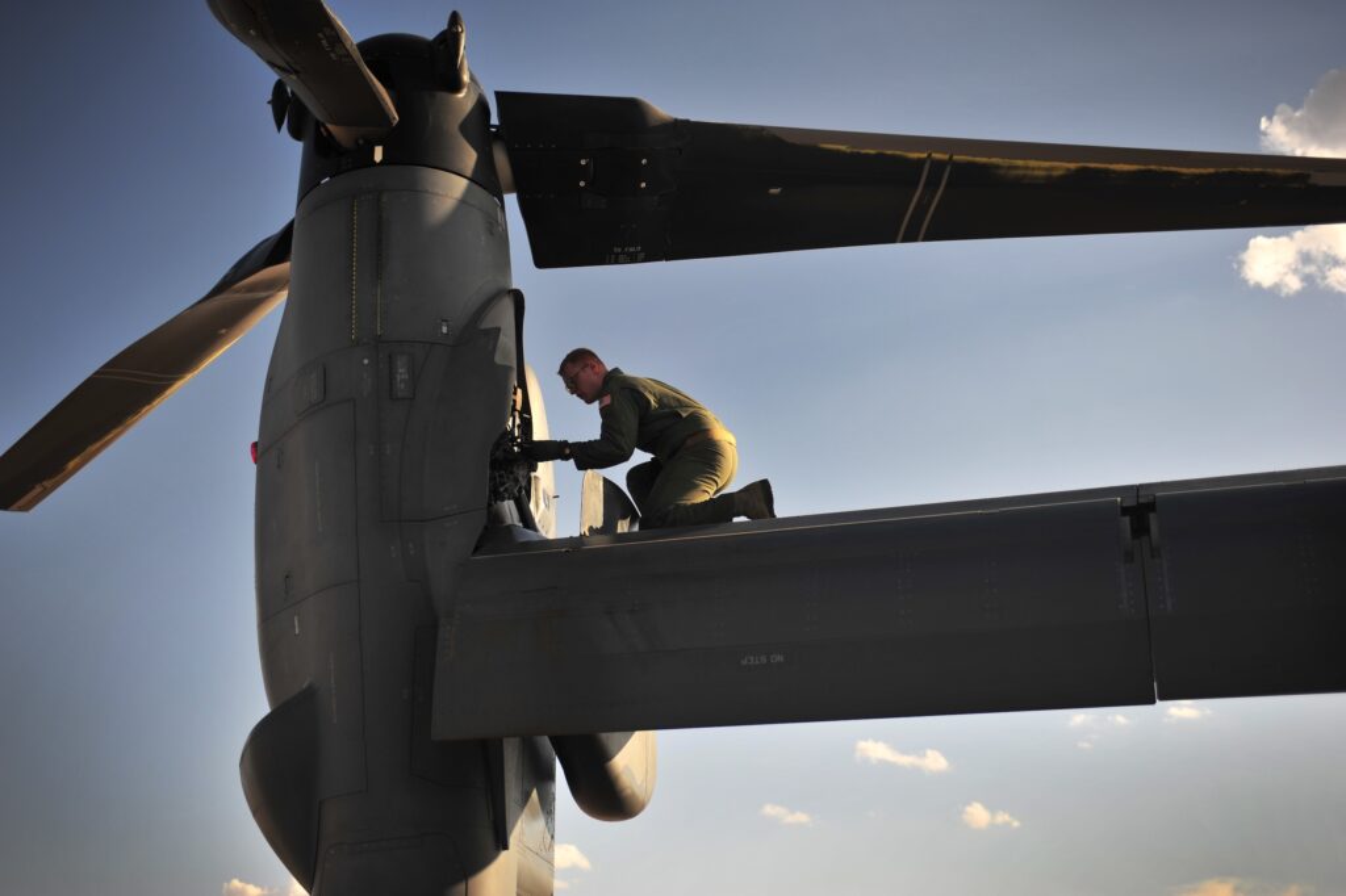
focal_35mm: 42
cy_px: 448
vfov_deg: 31.9
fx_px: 1570
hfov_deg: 46.4
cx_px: 673
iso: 200
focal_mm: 42
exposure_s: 1/4000
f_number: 2.8
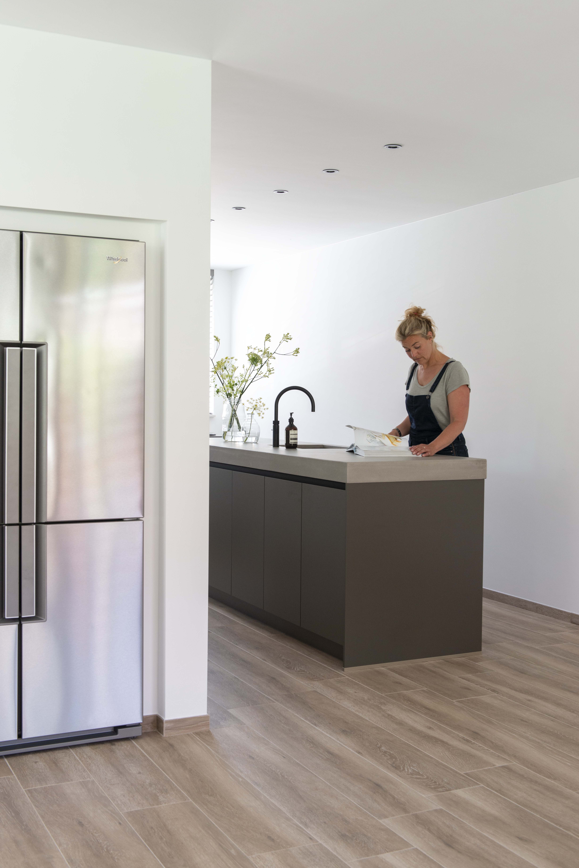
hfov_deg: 31.9
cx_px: 290
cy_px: 434
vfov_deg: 46.4
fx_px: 1012
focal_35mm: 42
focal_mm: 42
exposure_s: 1/25
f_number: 8
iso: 1000
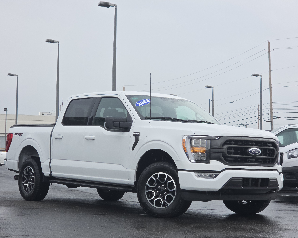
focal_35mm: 77
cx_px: 144
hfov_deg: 24.7
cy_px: 123
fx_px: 679
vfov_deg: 19.9
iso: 25
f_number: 2.4
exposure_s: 1/355
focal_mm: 7
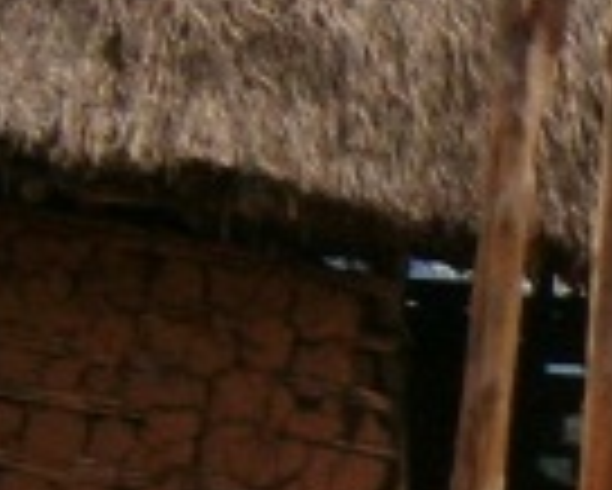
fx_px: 3462
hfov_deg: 8.9
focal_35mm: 191
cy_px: 805
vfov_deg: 7.9
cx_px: 1616
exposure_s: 1/1250
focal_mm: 4.7
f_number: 2.8
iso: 80
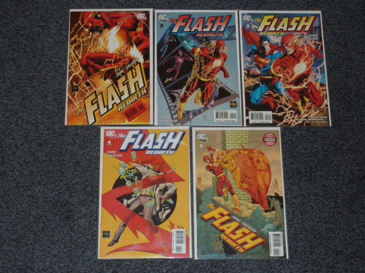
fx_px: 622
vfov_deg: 24.8
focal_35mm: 59
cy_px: 136
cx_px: 182
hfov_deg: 32.7
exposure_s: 1/30
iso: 100
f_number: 3.9
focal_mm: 9.7
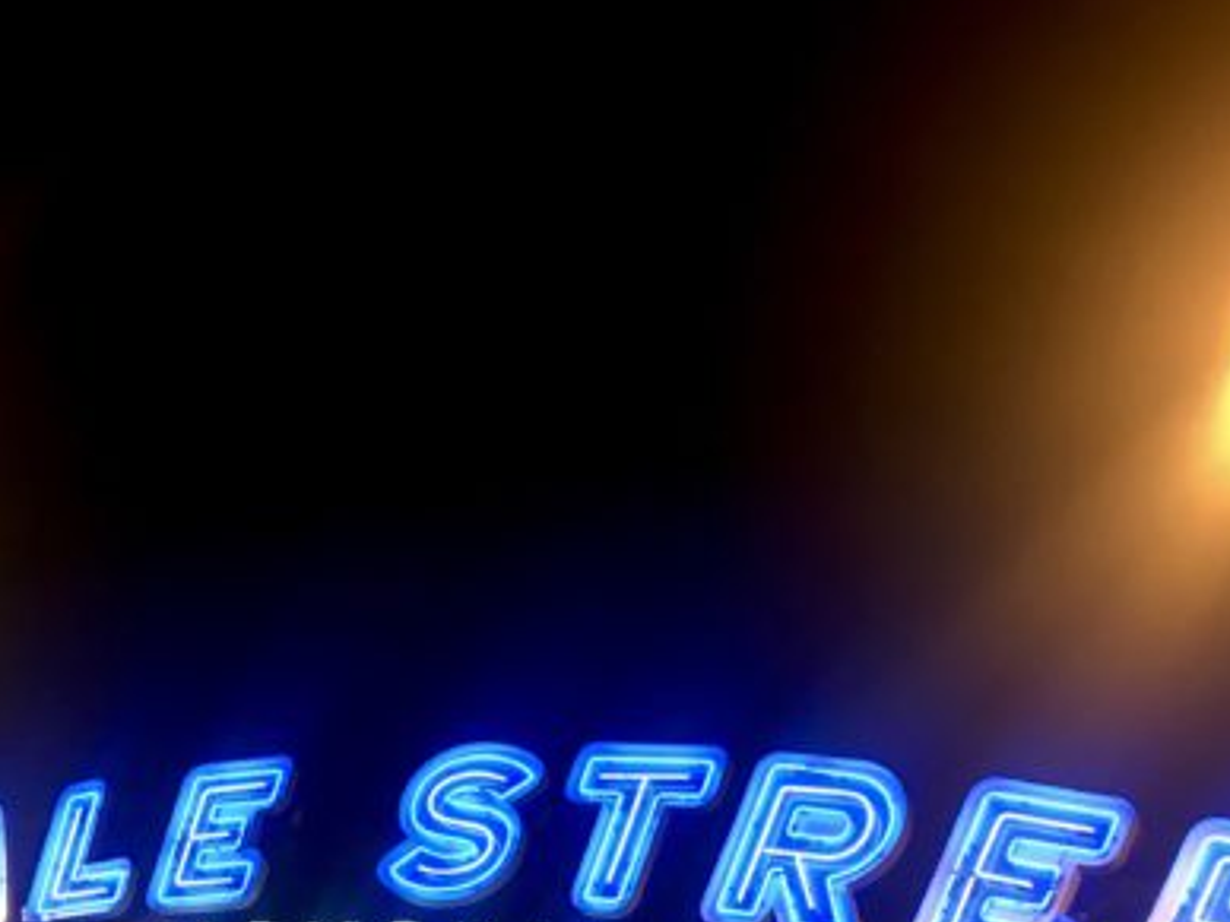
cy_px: 730
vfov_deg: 22.3
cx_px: 460
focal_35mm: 65
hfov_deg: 29.7
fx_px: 2310
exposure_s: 1/30
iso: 50
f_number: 2.2
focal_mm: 4.15
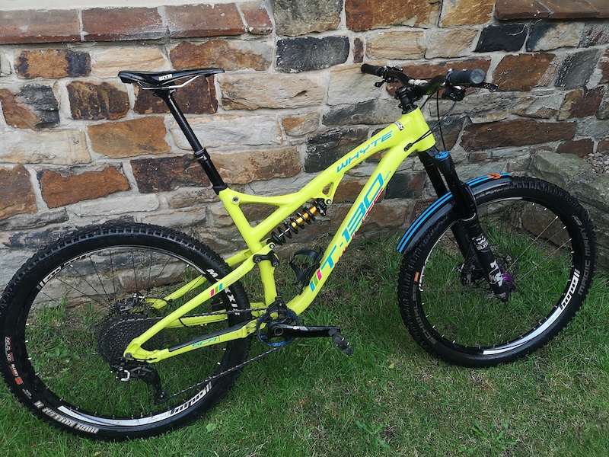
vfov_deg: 51.4
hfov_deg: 65.3
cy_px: 228
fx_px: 475
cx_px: 304
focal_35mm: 27
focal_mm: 3.95
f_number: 1.8
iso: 50
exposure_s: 1/125
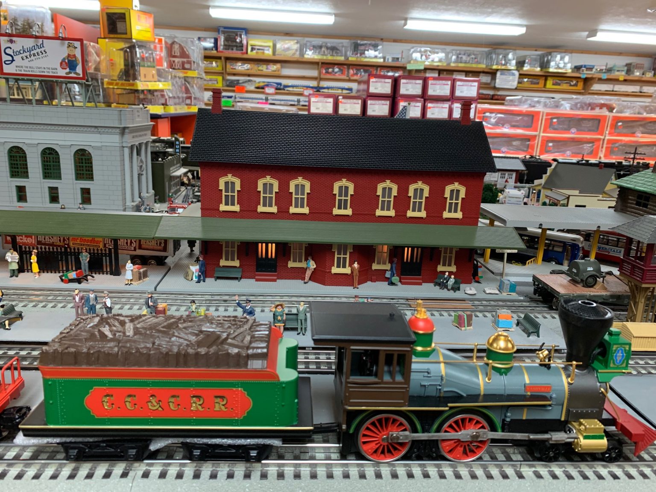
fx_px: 493
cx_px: 328
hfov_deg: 67.3
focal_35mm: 26
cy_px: 246
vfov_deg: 53.1
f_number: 1.8
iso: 160
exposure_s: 1/60
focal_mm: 4.25
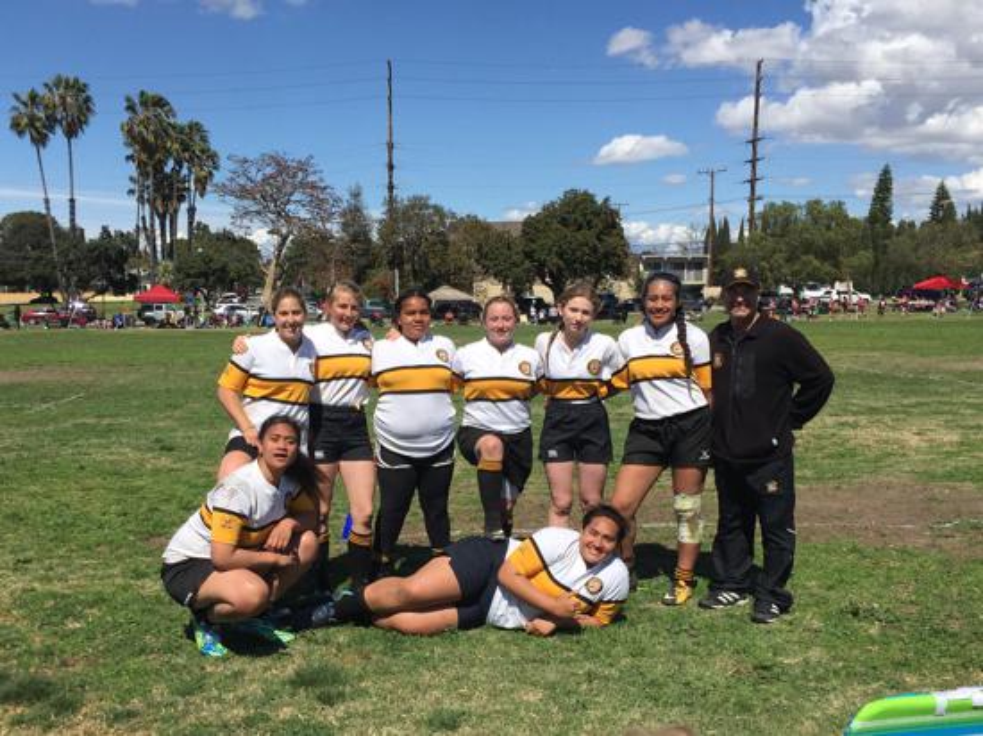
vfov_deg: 48.2
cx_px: 492
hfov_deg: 61.7
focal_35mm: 29
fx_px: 823
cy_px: 368
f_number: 2.2
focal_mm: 4.15
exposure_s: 1/3049
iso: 32
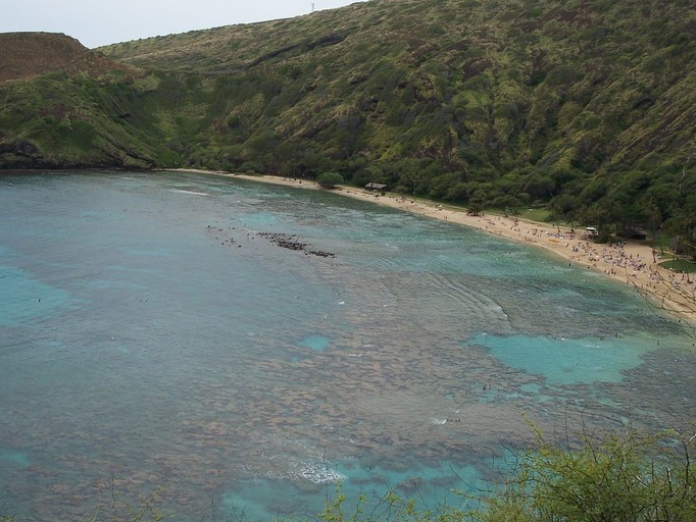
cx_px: 271
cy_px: 200
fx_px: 986
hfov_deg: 38.7
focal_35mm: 49
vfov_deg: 29.6
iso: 100
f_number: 5.6
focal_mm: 8
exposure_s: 1/500
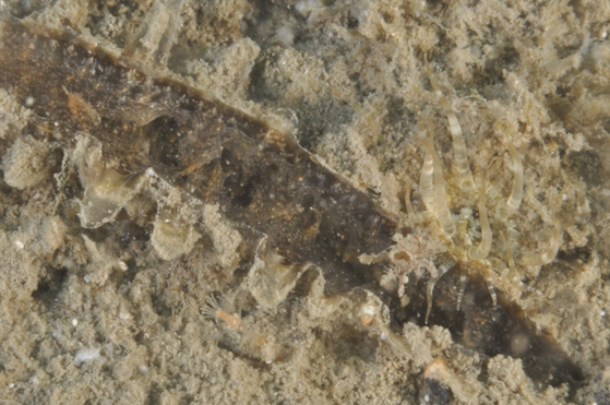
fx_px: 2724
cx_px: 258
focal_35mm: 161
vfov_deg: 8.5
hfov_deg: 12.8
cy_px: 226
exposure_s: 1/60
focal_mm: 60
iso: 400
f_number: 36
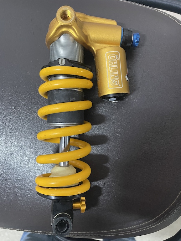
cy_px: 117
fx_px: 188
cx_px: 93
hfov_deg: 51.4
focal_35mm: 27
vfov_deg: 65.3
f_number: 1.6
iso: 500
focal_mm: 4.2
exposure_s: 1/60
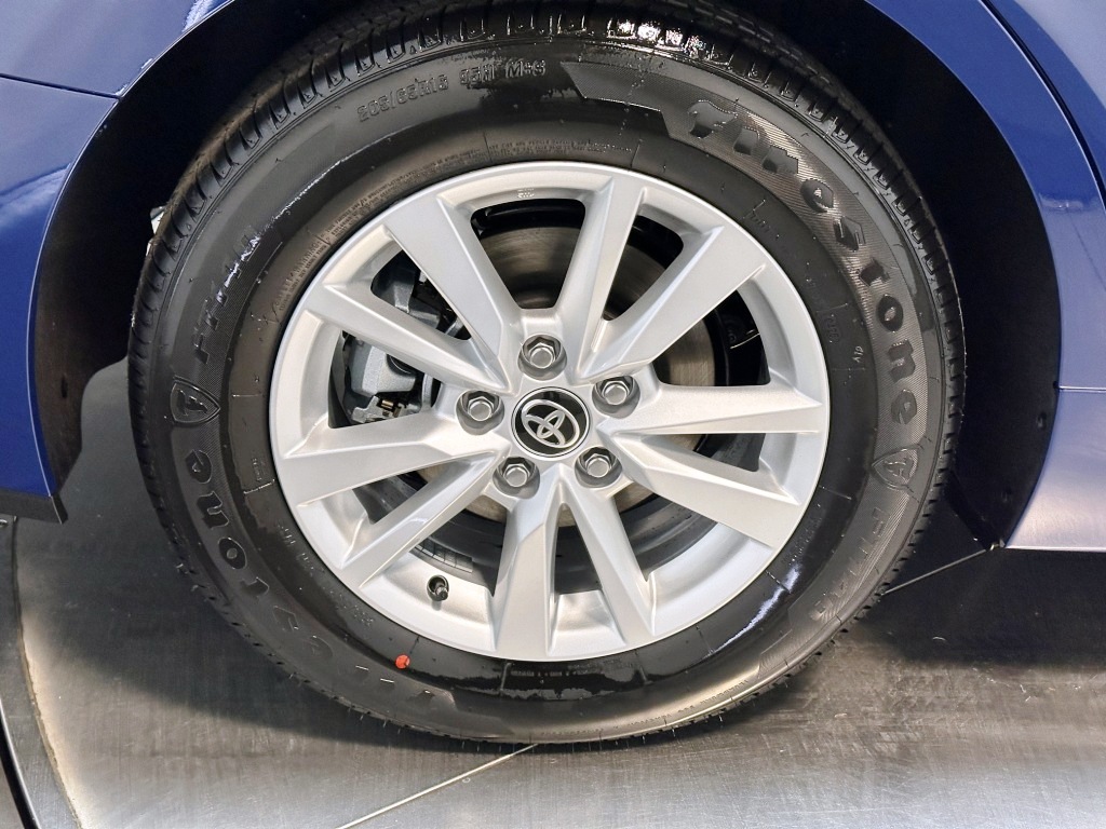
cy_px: 414
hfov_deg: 39.7
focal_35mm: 48
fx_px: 1534
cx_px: 553
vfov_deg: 30.3
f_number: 1.78
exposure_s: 1/40
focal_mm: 6.86
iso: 500
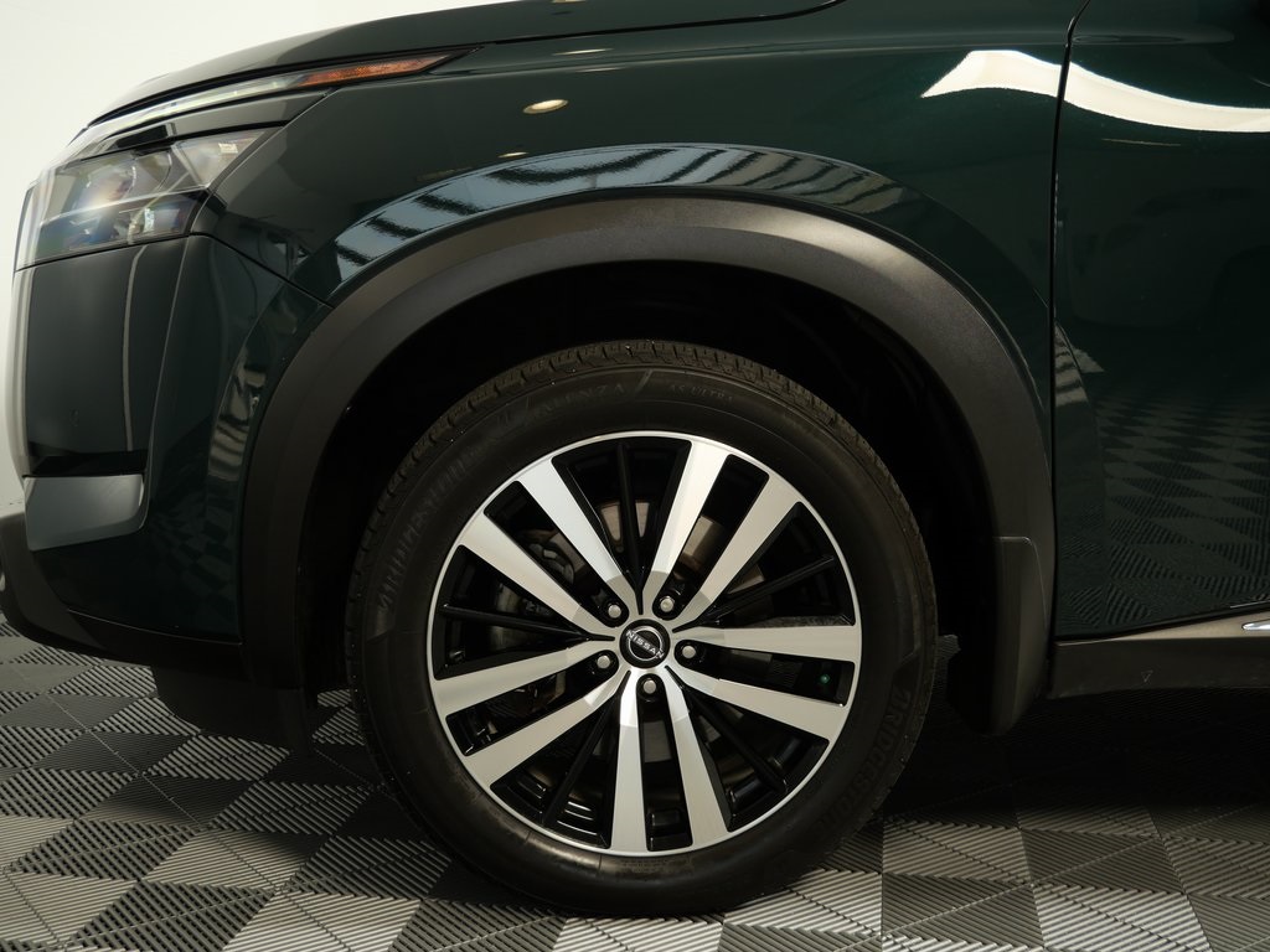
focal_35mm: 40
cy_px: 476
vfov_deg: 36.0
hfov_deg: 46.8
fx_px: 1468
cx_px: 635
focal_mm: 20
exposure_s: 1/200
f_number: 4.5
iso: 250
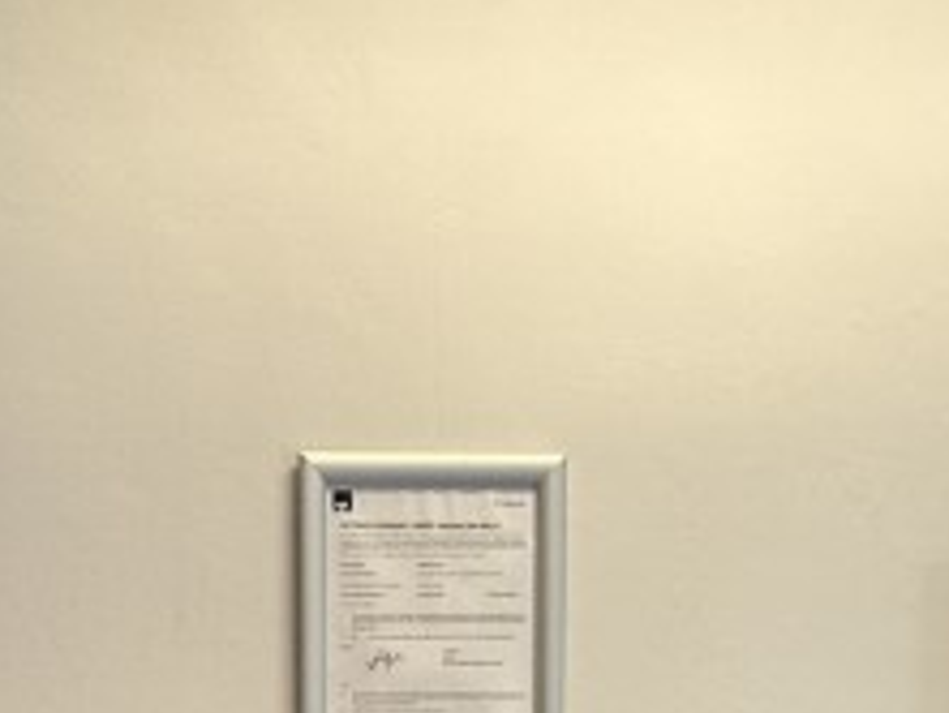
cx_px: 90
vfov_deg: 9.7
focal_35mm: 141
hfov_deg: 13.9
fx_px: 3868
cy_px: 1512
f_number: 1.5
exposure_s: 1/100
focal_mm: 5.7
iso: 40
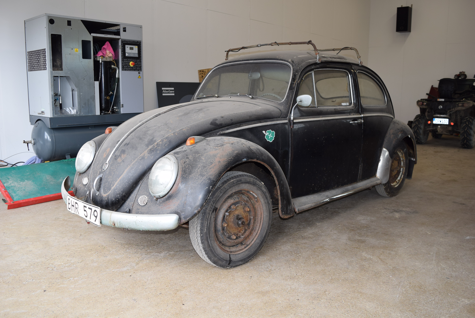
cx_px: 238
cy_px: 159
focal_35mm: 30
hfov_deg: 61.9
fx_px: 396
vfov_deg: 43.7
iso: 280
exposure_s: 1/125
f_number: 5.6
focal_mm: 20
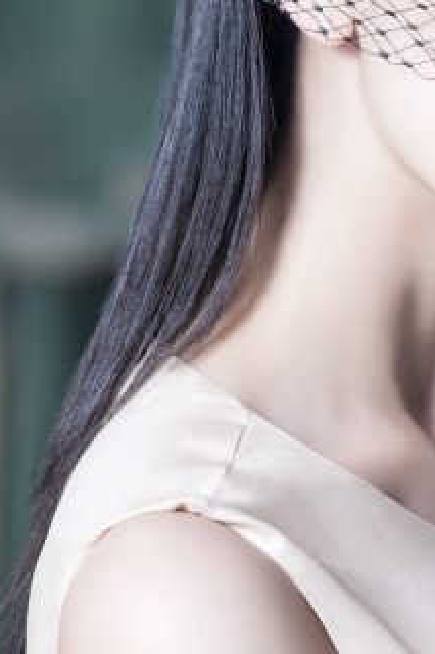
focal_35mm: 640
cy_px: 440
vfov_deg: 3.2
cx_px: 545
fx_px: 11612
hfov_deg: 2.1
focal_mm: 200
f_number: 4.5
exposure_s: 1/125
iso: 100
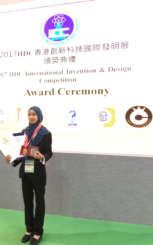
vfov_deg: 61.2
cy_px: 123
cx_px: 63
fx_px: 207
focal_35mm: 31
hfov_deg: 40.4
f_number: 2.2
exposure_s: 1/33
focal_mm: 4.15
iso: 250
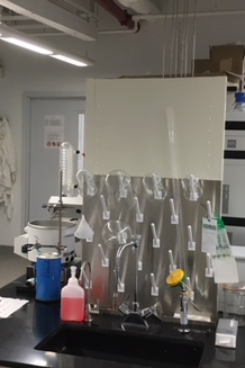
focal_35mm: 59
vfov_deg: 33.9
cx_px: 54
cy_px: 174
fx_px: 602
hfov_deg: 22.7
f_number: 2.2
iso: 64
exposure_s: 1/30
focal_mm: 4.15
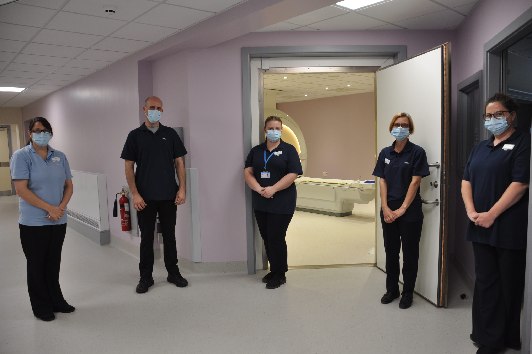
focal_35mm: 27
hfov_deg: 67.4
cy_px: 177
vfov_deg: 47.8
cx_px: 266
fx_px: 398
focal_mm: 18
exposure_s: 1/60
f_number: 4
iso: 400
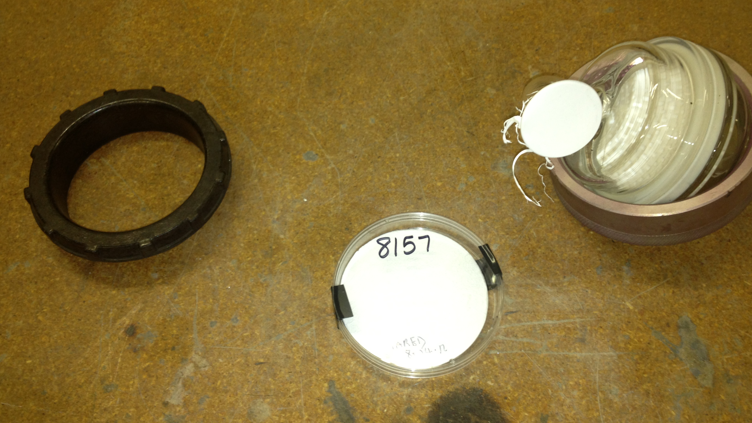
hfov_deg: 51.6
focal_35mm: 39
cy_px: 196
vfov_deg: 30.4
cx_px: 372
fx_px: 778
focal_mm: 4.28
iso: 64
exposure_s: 1/20
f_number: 2.4
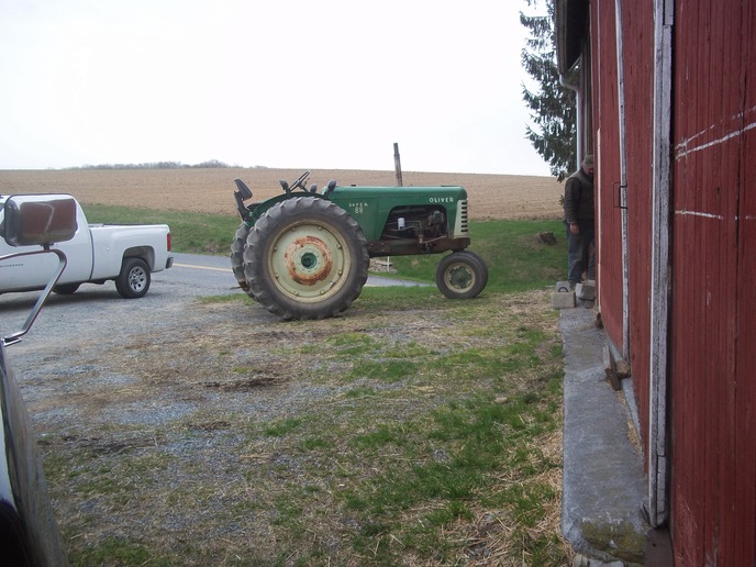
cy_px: 284
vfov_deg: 39.7
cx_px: 378
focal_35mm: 36
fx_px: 786
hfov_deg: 51.4
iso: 80
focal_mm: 6.5
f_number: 3.1
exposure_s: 1/200
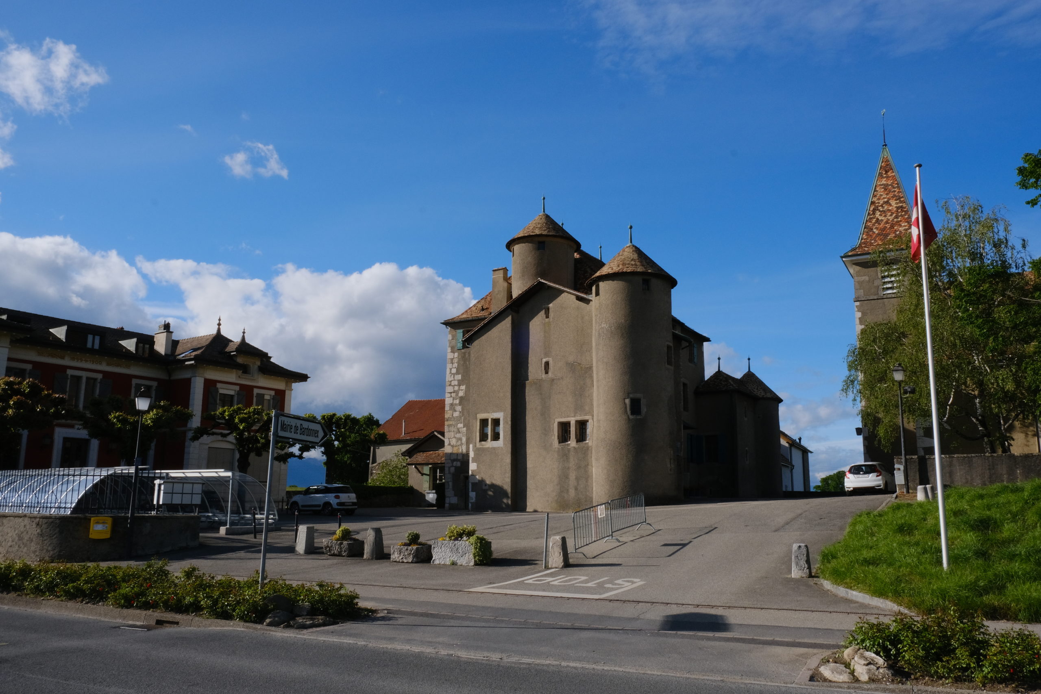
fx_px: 781
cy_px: 347
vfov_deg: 47.9
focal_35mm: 27
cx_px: 520
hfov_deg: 67.4
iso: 640
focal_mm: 18
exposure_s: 1/200
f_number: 22
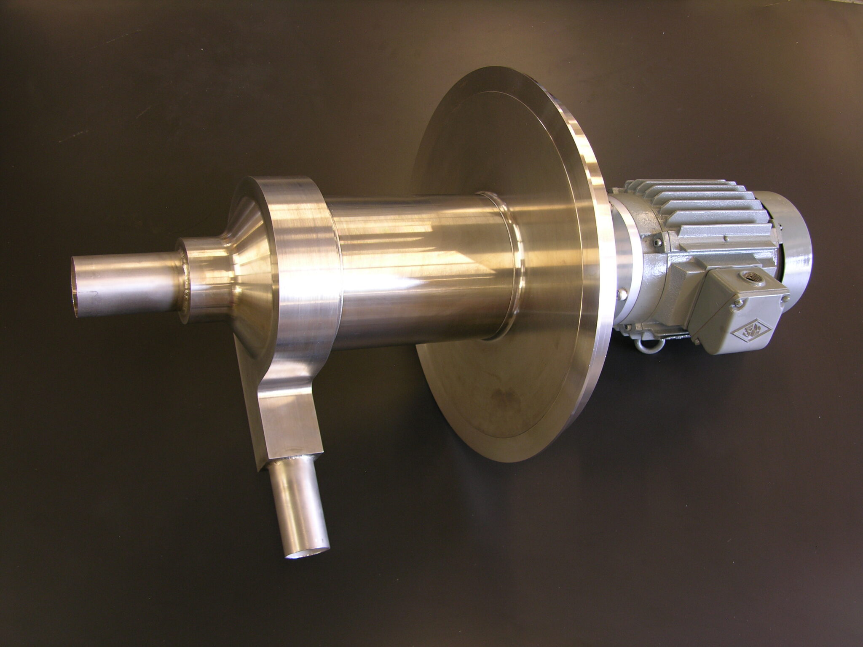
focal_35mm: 39
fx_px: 972
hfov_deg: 47.9
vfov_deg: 36.8
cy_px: 324
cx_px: 432
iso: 50
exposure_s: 1/6.7
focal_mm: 10
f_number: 2.9
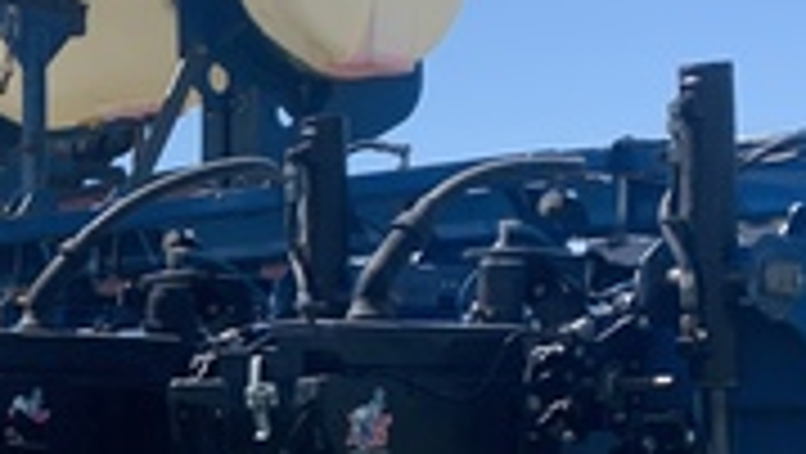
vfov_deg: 11.8
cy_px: 512
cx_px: -221
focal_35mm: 101
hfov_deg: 19.6
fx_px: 2160
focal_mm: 4.25
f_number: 1.8
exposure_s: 1/1427
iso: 25
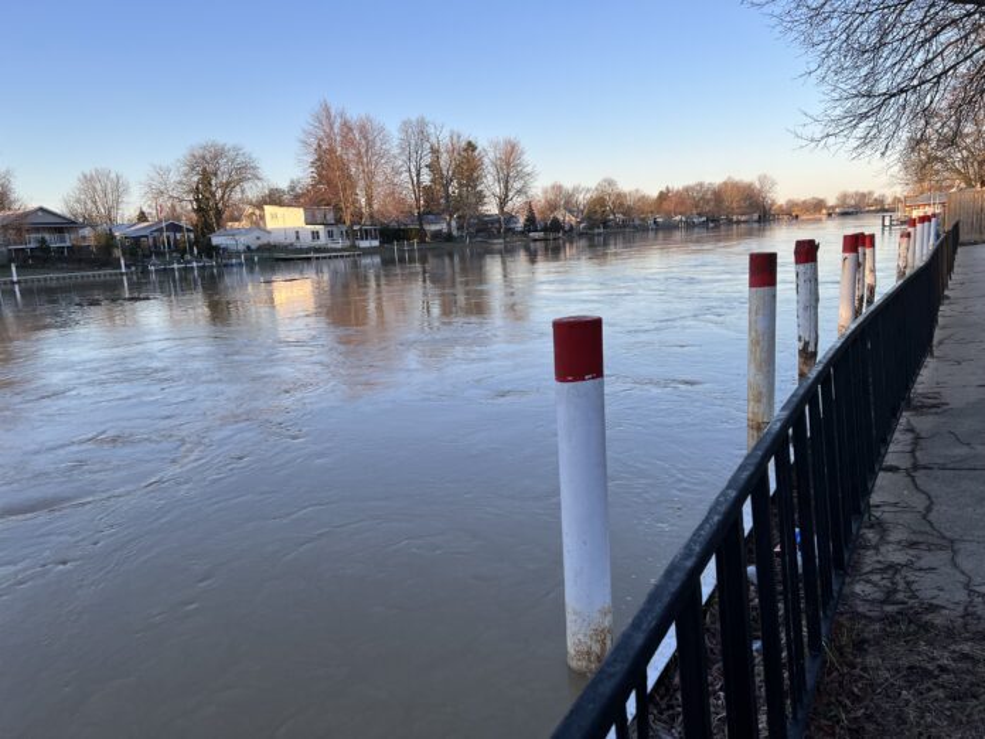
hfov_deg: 67.3
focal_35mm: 26
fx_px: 740
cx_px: 492
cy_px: 370
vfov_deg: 53.1
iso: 50
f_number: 1.5
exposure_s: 1/748
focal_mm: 5.7
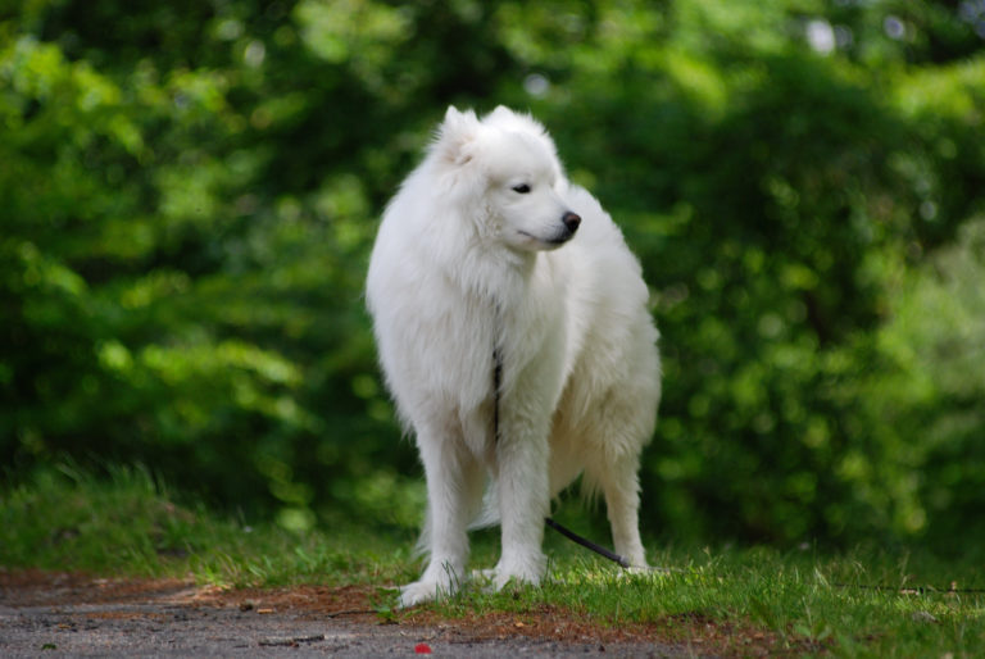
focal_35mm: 292
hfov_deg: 7.0
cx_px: 492
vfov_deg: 4.7
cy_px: 330
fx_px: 8012
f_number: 5
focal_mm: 195
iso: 400
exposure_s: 1/160
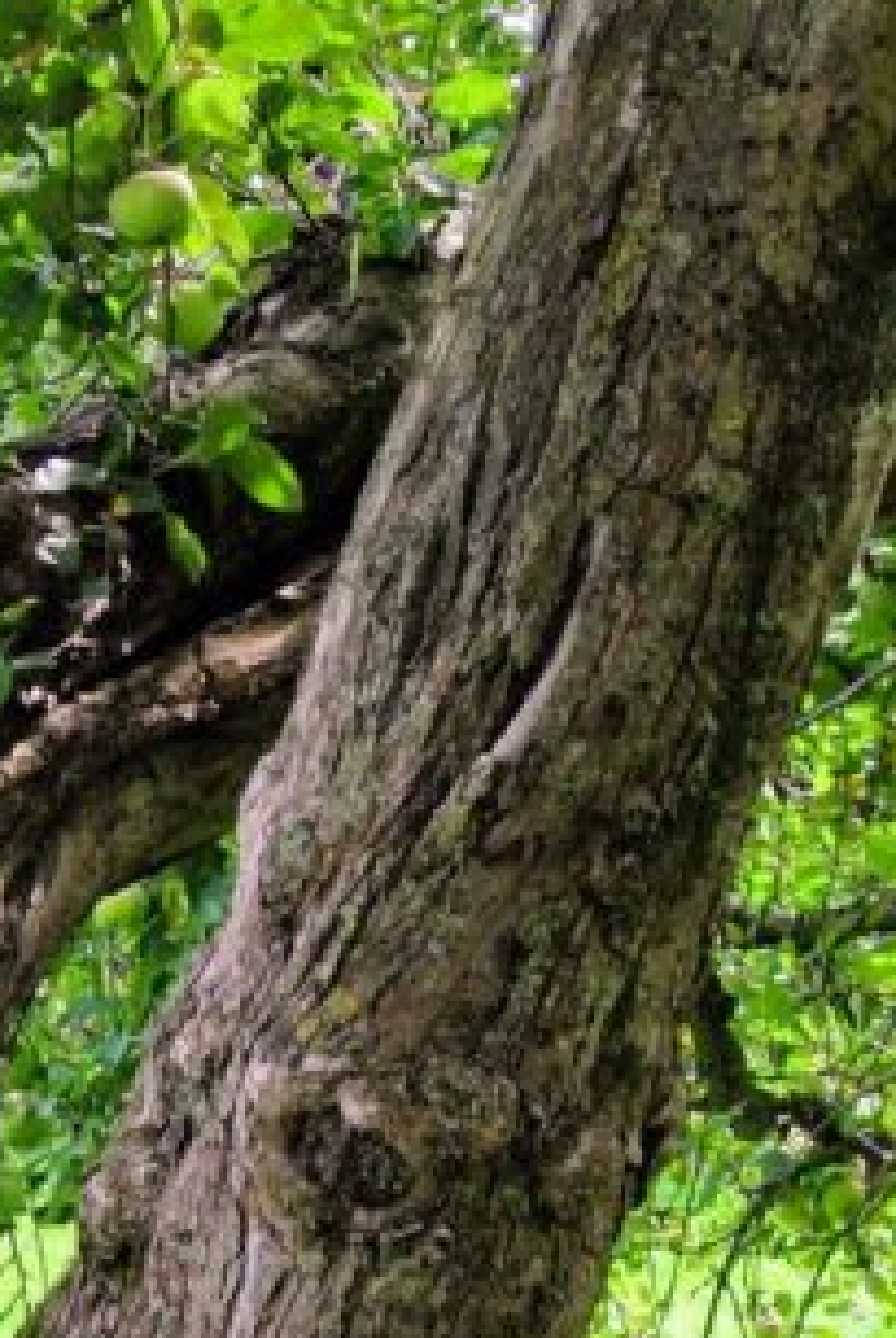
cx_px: 393
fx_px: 3981
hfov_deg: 12.8
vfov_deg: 18.8
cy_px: 1124
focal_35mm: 107
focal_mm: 12.2
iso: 100
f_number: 3.8
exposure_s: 1/125
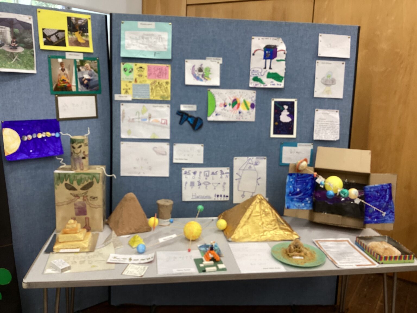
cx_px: 208
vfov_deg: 45.4
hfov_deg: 58.4
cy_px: 156
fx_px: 373
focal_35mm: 31
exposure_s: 1/50
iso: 64
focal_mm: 3.3
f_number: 2.4
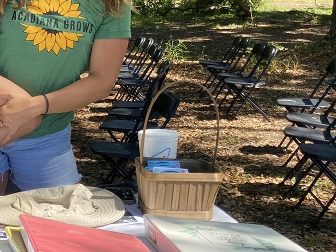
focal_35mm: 89
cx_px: -69
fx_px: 864
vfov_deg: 16.6
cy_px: 93
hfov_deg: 20.5
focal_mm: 3.99
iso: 20
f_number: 1.8
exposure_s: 1/615
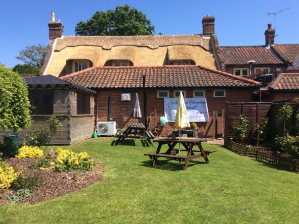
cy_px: 111
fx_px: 285
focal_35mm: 33
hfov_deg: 55.4
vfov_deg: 42.8
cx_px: 153
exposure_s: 1/1121
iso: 32
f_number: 2.4
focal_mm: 3.3
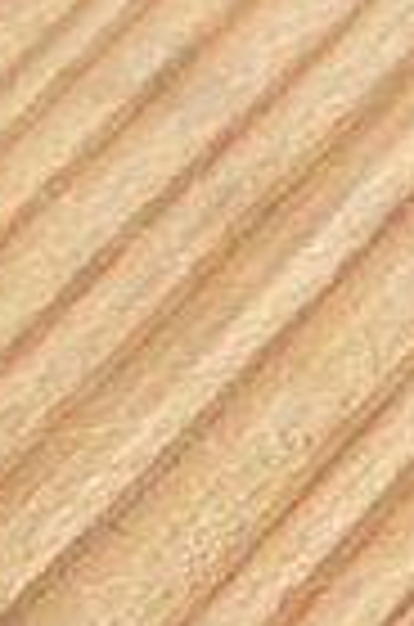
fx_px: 4559
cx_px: -1652
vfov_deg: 7.7
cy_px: -225
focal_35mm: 263
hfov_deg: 4.5
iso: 1250
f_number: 3.1
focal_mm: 13.7
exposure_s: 1/80
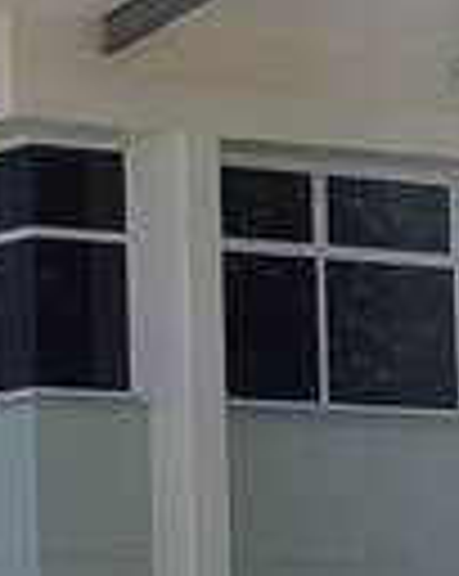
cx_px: 4
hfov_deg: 6.0
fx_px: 4357
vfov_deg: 7.5
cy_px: 684
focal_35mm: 256
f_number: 1.8
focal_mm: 4
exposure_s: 1/2000
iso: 20
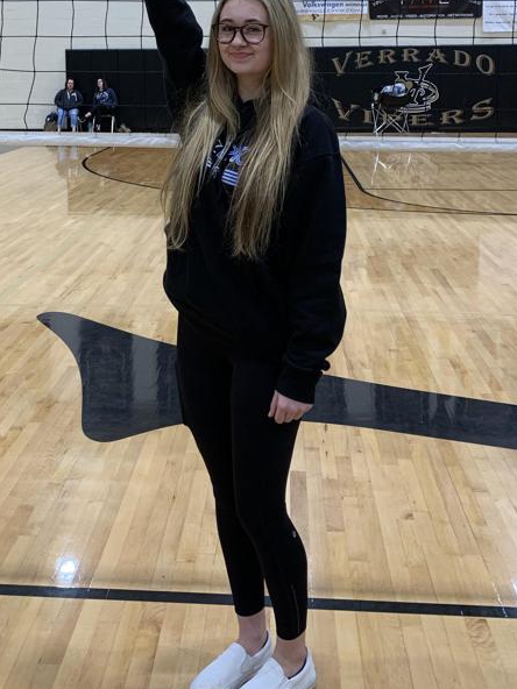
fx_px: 896
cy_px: 144
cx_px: 204
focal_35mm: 45
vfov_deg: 40.5
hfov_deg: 32.1
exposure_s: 1/60
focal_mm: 4.25
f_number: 1.8
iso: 125
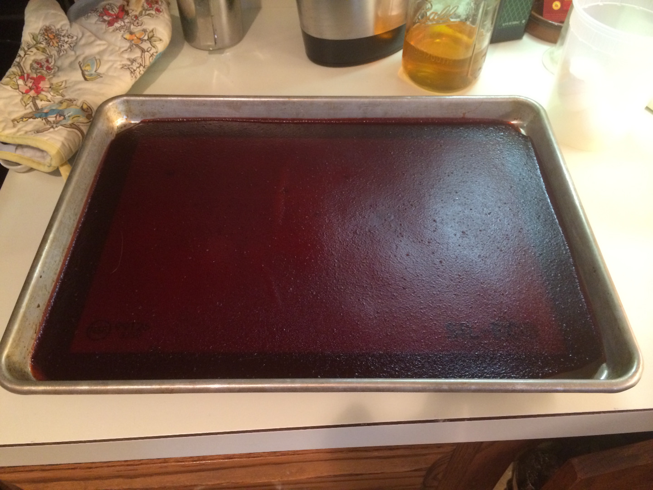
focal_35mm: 30
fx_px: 566
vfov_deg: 46.8
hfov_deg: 60.0
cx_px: 326
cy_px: 245
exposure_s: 1/30
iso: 250
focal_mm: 4.12
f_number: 2.2
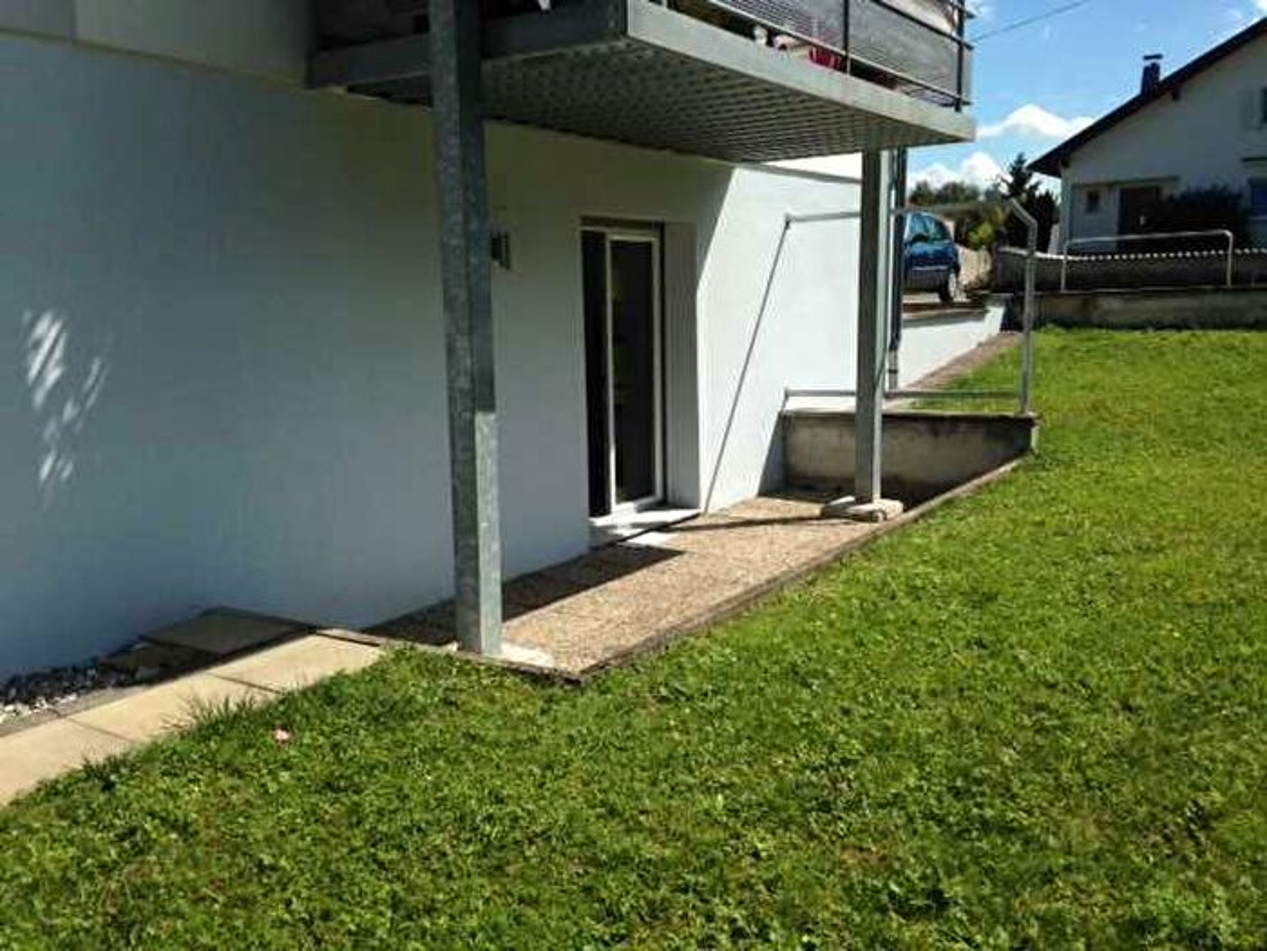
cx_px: 634
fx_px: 1208
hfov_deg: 55.4
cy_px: 476
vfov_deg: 42.9
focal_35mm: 33
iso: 50
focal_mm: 4.12
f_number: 2.4
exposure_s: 1/2088
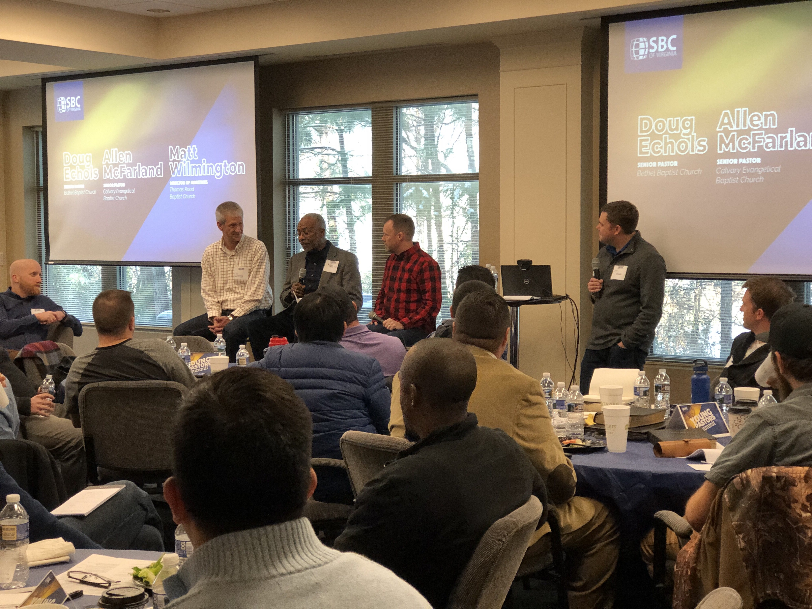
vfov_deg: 25.7
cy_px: 304
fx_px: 1337
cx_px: 406
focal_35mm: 57
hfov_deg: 33.8
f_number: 2.8
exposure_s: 1/120
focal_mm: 6.6
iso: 400
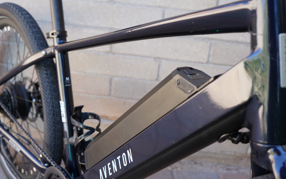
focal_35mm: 37
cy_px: 93
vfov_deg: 34.4
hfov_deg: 52.7
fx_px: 288
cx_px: 149
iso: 320
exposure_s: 1/160
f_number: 4
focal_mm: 31
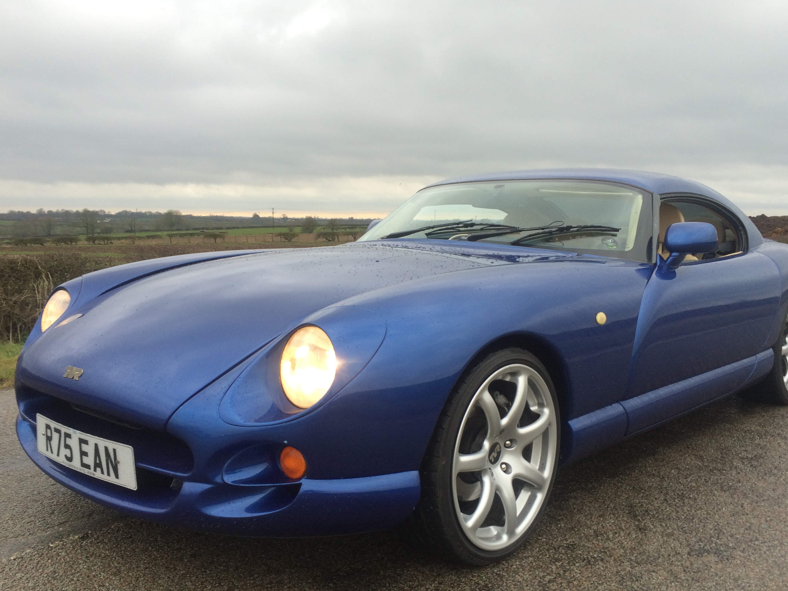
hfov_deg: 54.0
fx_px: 774
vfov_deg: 41.8
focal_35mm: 34
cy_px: 320
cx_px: 393
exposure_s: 1/100
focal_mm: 4.15
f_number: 2.2
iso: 32
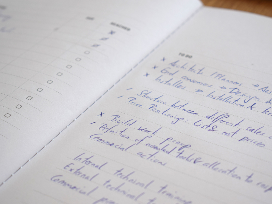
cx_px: 143
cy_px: 102
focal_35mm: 85
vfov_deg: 17.4
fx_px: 668
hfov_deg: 23.0
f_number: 5.6
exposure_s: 1/400
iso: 320
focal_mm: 52
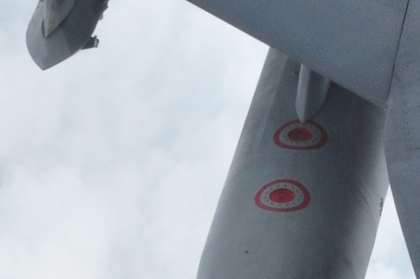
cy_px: 97
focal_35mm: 265
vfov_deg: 5.2
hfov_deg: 7.7
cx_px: 530
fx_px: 3091
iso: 400
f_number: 25
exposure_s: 1/125
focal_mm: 27
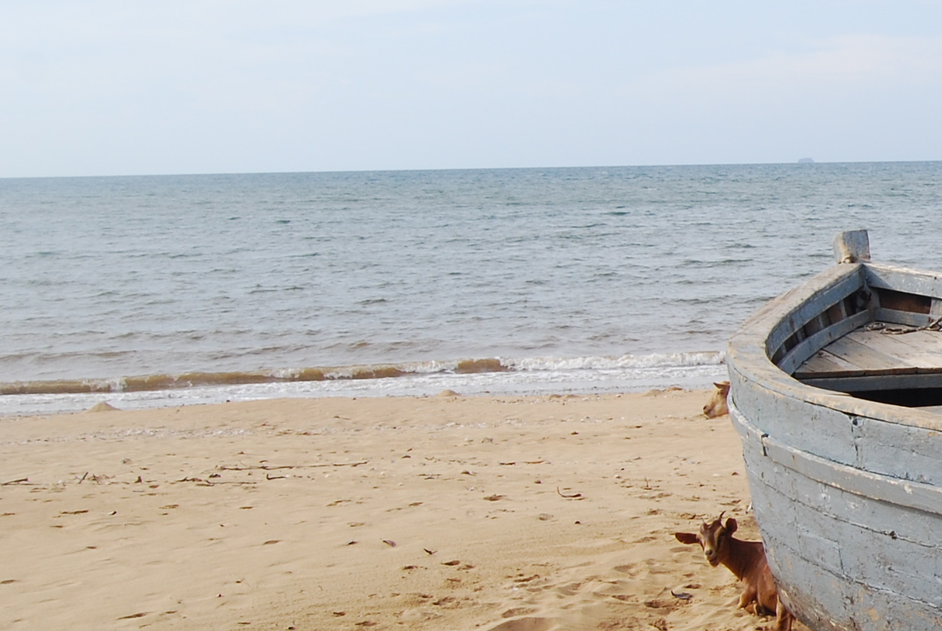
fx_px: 2279
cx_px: 1334
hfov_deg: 20.6
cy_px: 375
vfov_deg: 15.7
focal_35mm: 87
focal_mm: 20
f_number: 10
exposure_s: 1/200
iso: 200
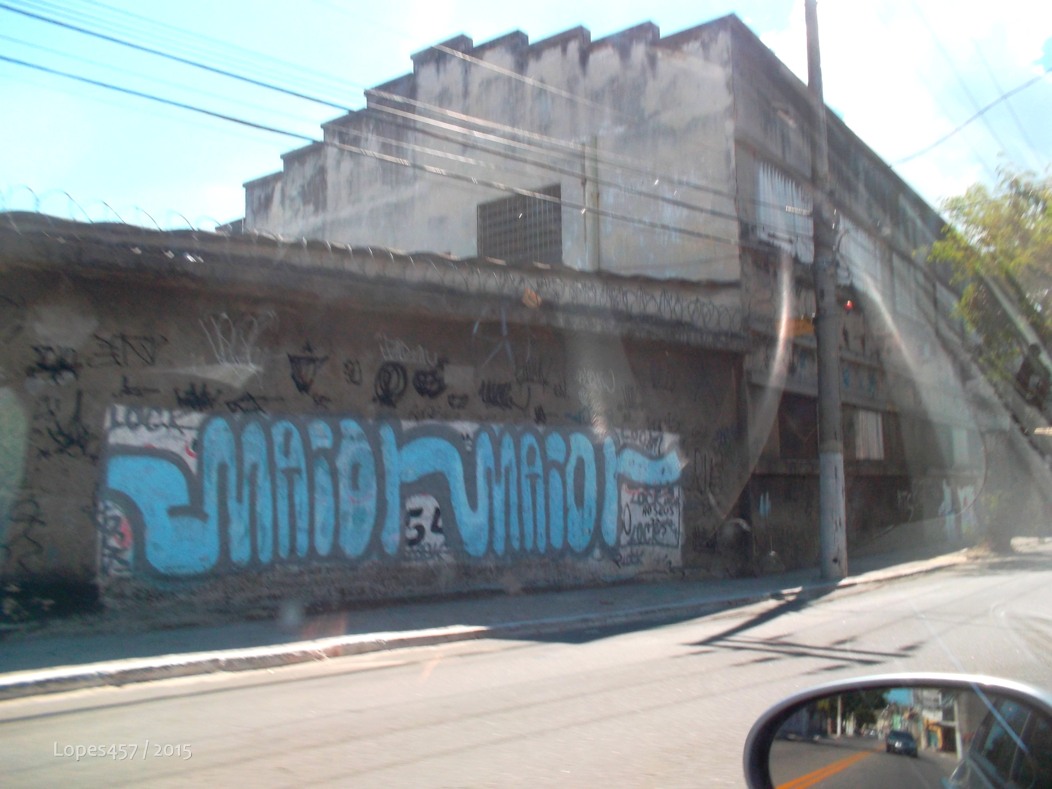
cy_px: 394
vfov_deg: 49.7
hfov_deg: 63.4
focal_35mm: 28
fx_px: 851
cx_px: 526
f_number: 3.3
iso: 80
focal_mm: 4.1
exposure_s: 1/85
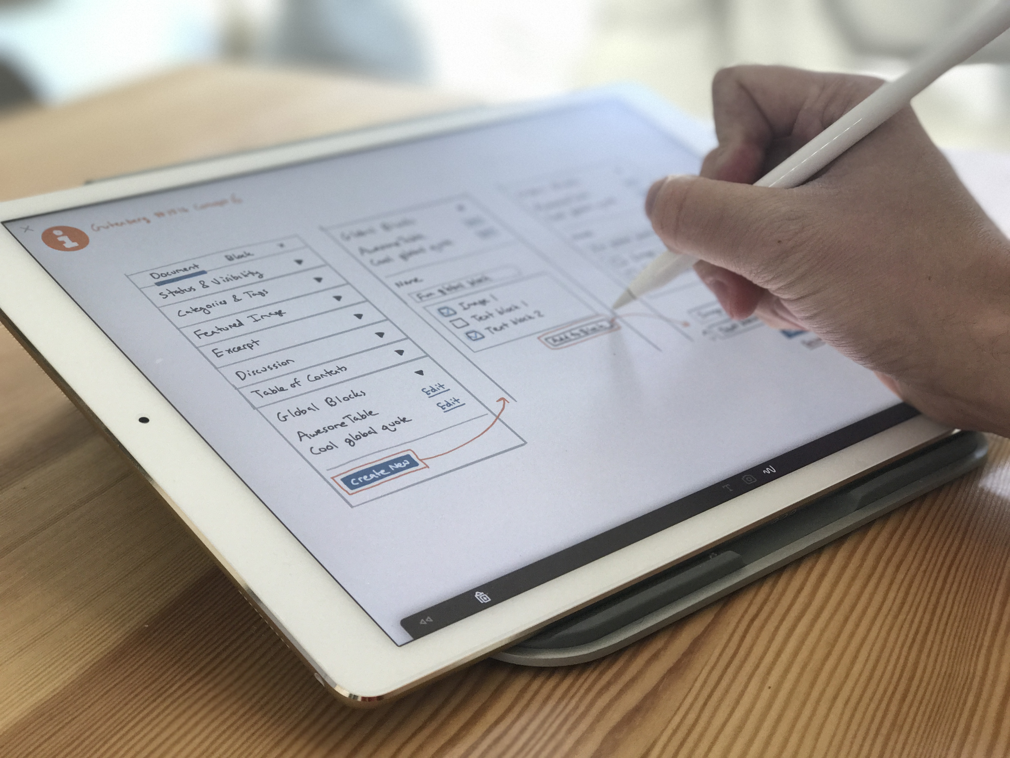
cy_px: 379
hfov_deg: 33.8
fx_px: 1663
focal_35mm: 57
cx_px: 505
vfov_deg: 25.7
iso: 64
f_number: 2.8
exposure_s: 1/60
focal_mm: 6.6
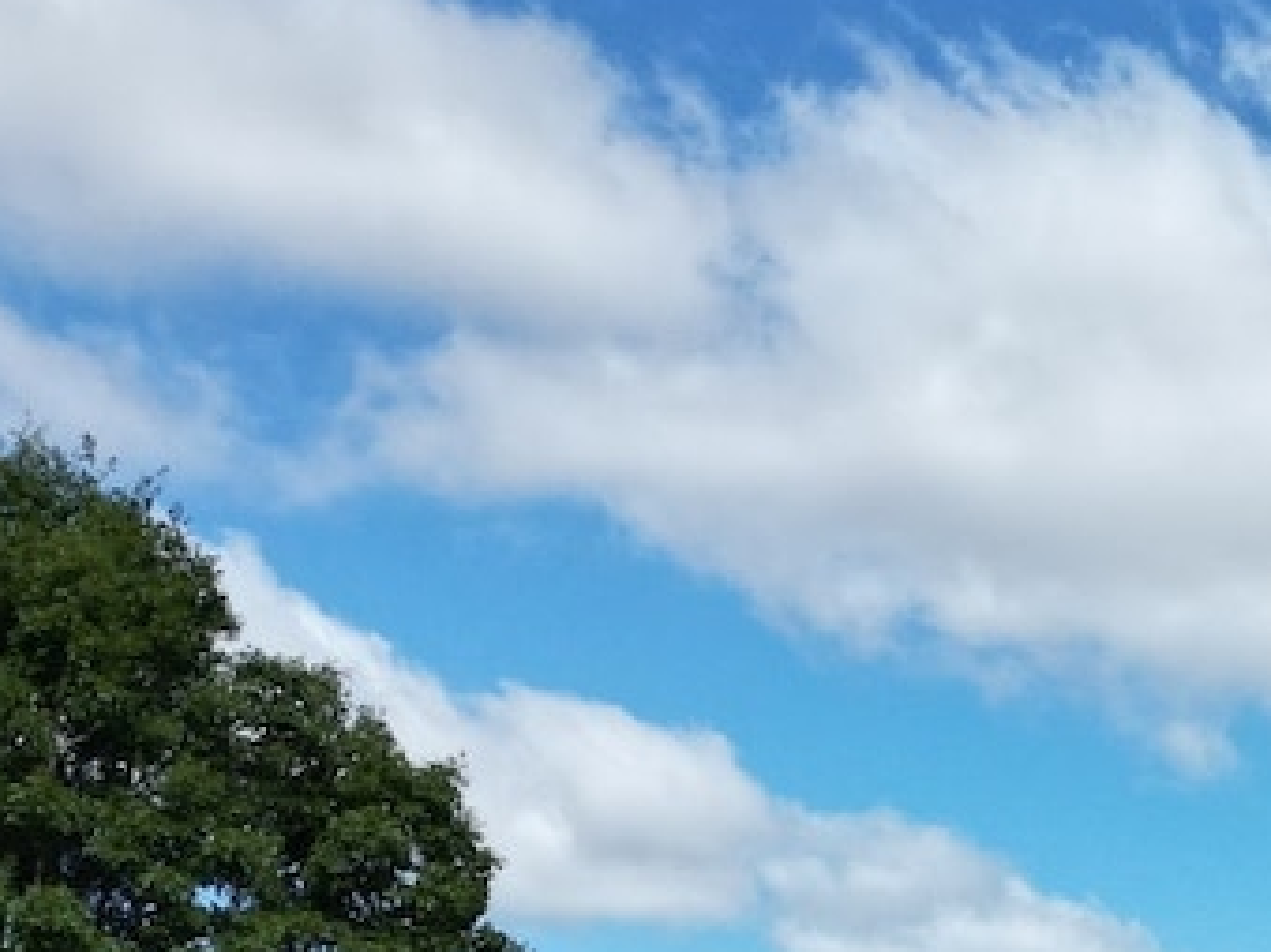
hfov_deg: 21.0
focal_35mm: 85
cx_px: 1627
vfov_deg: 16.0
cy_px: 1413
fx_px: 3120
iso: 120
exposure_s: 1/2500
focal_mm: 6.72
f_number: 1.7
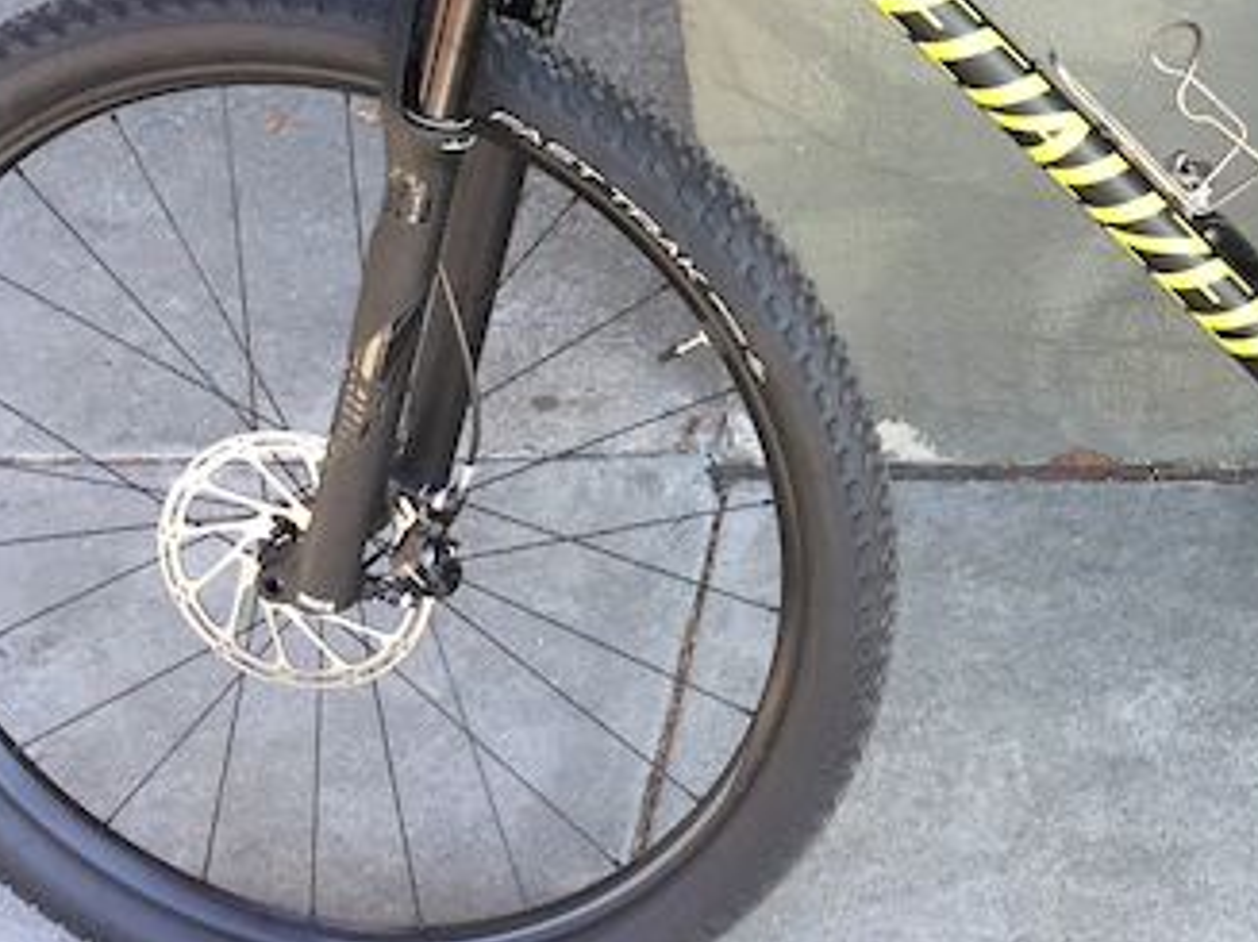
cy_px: 131
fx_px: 2579
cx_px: 1127
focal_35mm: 71
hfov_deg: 26.5
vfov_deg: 20.4
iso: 50
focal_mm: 4.15
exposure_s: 1/120
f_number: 2.2
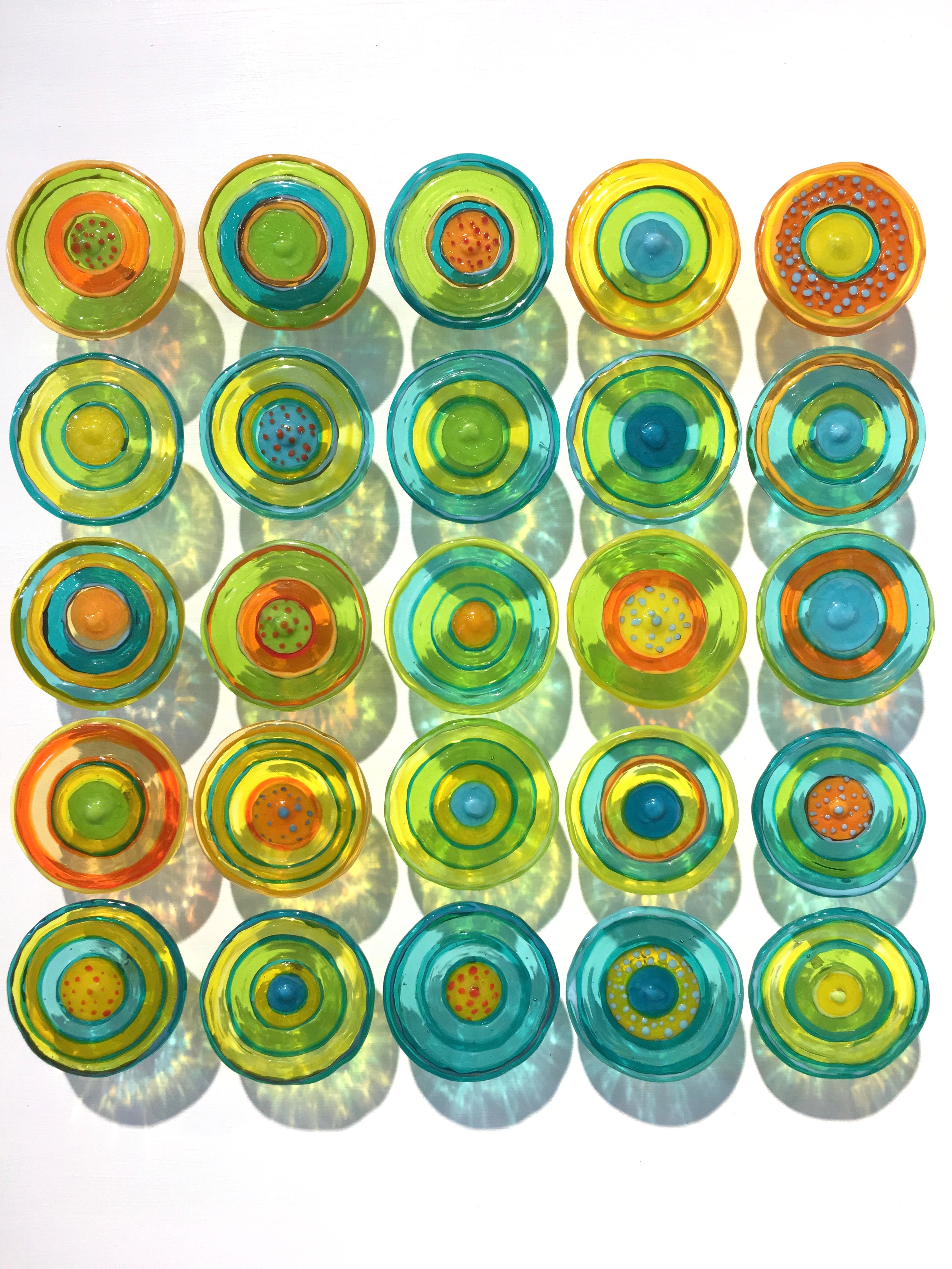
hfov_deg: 48.2
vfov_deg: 61.7
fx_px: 1063
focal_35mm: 29
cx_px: 476
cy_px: 634
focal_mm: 4.15
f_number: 2.2
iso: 40
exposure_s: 1/100
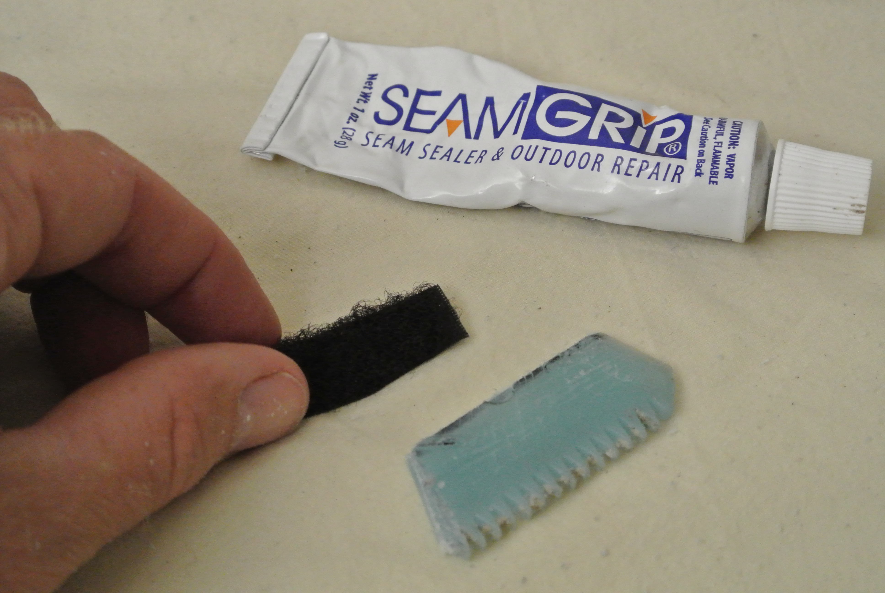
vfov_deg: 16.9
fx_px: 1994
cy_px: 296
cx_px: 442
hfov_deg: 25.0
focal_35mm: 81
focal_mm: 30
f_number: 5.6
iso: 2200
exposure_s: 1/60
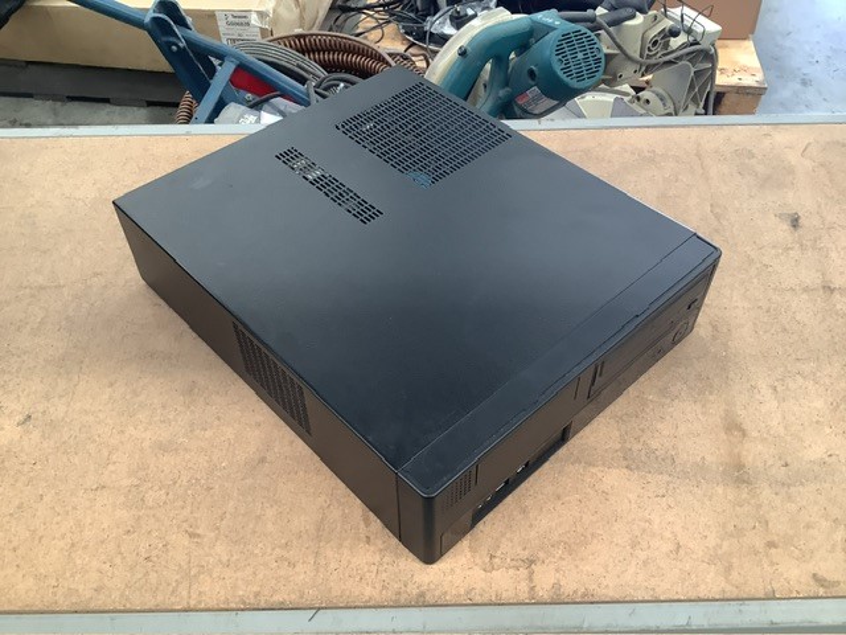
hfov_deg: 58.4
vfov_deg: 45.4
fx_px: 758
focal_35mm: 31
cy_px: 318
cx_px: 423
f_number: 2.4
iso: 160
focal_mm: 3.3
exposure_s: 1/60
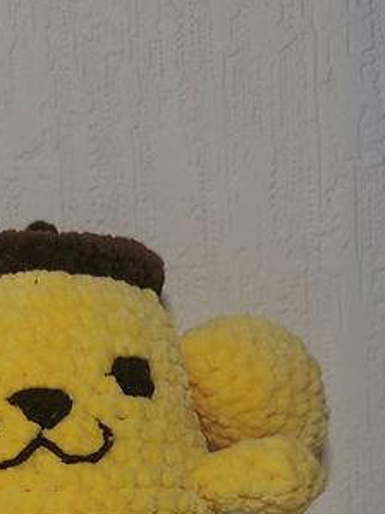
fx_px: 1113
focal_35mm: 75
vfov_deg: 24.5
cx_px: 62
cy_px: 548
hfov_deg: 19.4
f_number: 1.6
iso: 100
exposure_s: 1/100
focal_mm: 5.56
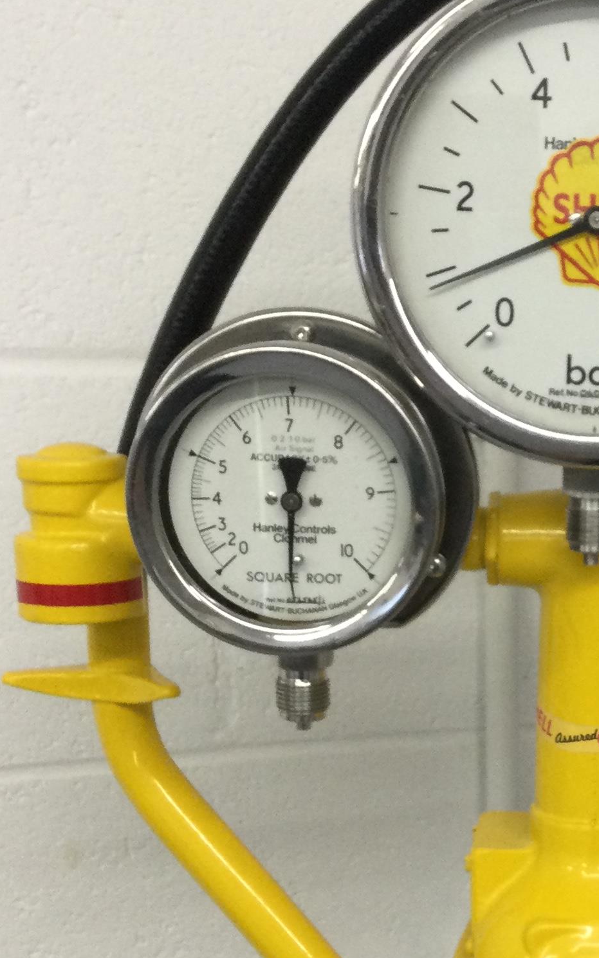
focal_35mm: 72
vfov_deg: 28.2
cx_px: 632
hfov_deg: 17.6
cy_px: 717
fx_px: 1881
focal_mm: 3.3
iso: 80
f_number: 2.4
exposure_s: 1/33
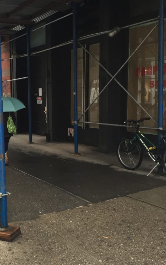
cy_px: 130
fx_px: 311
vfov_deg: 46.2
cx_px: 17
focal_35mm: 43
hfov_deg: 28.7
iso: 32
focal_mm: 4.15
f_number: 2.2
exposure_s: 1/30
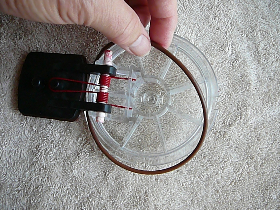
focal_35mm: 35
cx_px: 140
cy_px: 105
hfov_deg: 52.6
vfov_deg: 40.7
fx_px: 283
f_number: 2.8
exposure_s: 1/250
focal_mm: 5.2
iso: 800
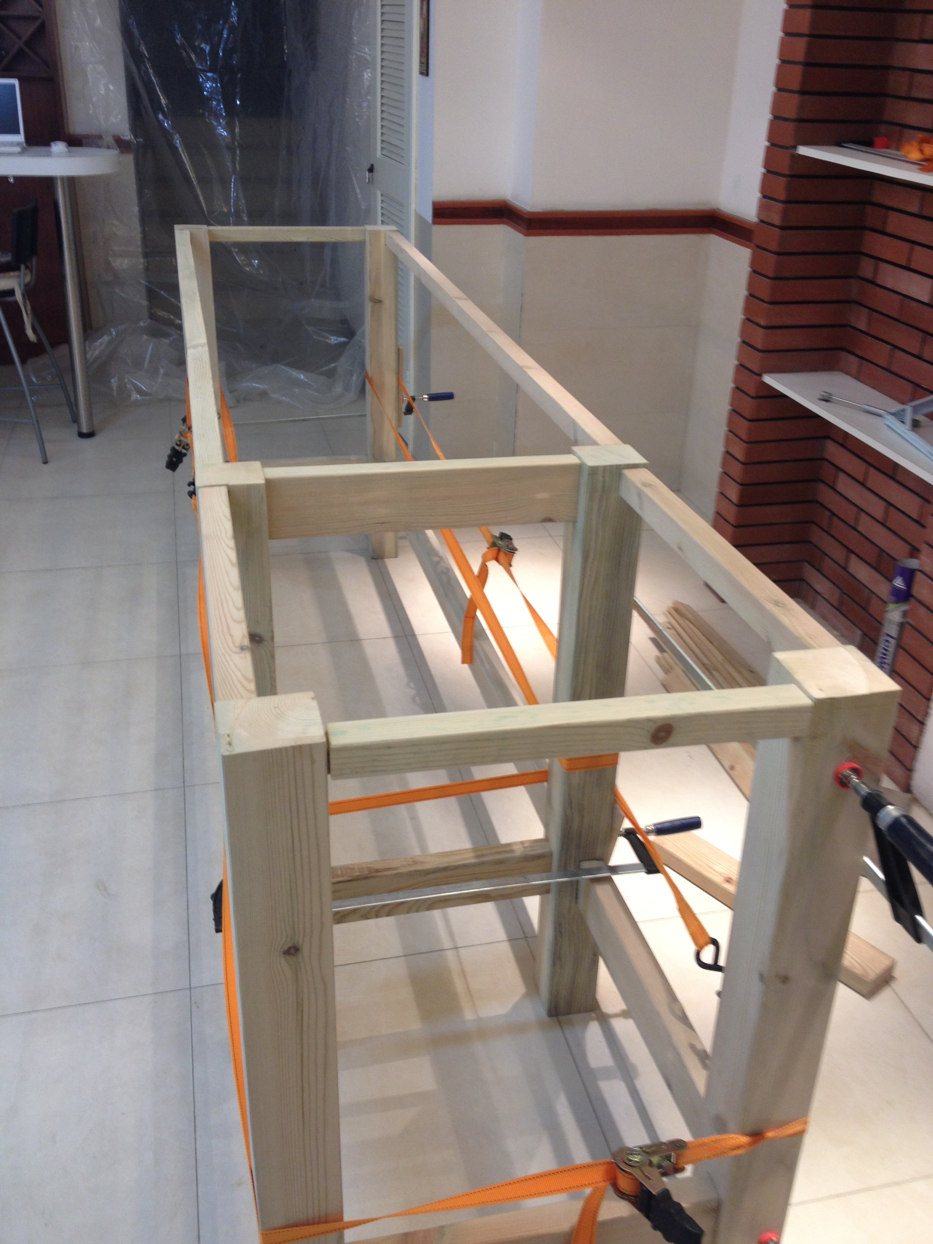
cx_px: 466
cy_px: 622
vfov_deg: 52.6
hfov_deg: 40.7
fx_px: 1258
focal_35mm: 35
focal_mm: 4.28
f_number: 2.4
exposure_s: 1/20
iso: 64
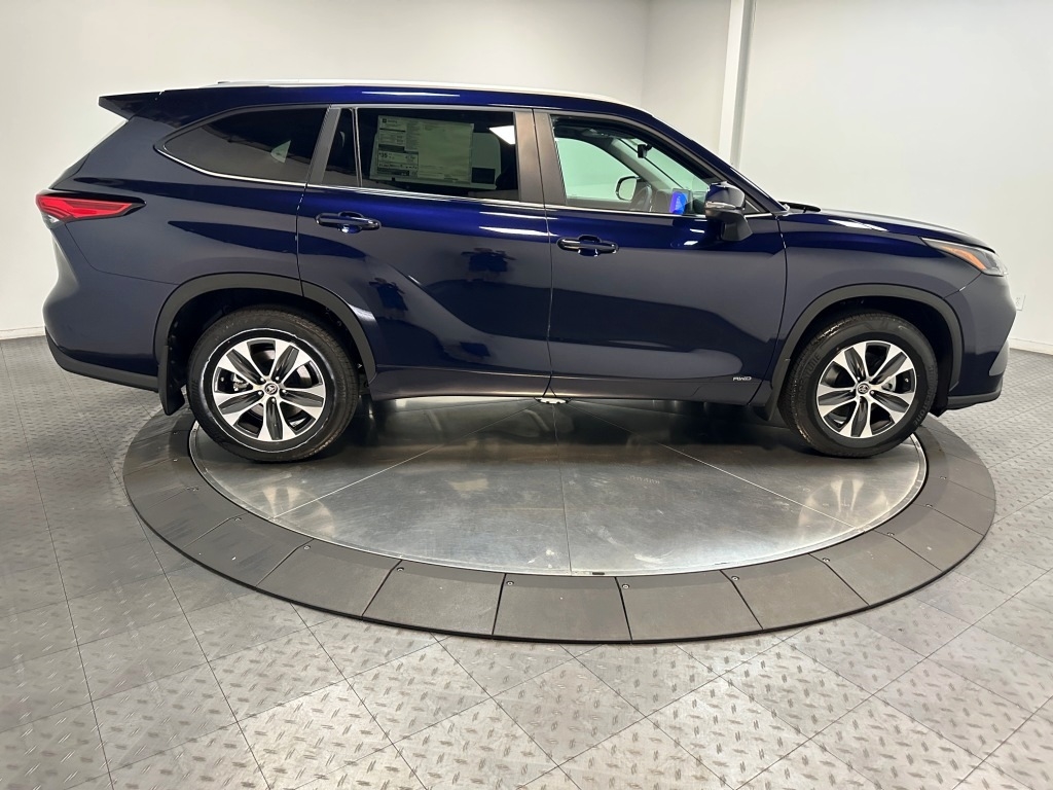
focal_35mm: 24
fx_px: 730
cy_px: 395
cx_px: 526
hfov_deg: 71.6
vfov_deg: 56.8
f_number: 1.78
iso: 640
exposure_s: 1/60
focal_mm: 6.86
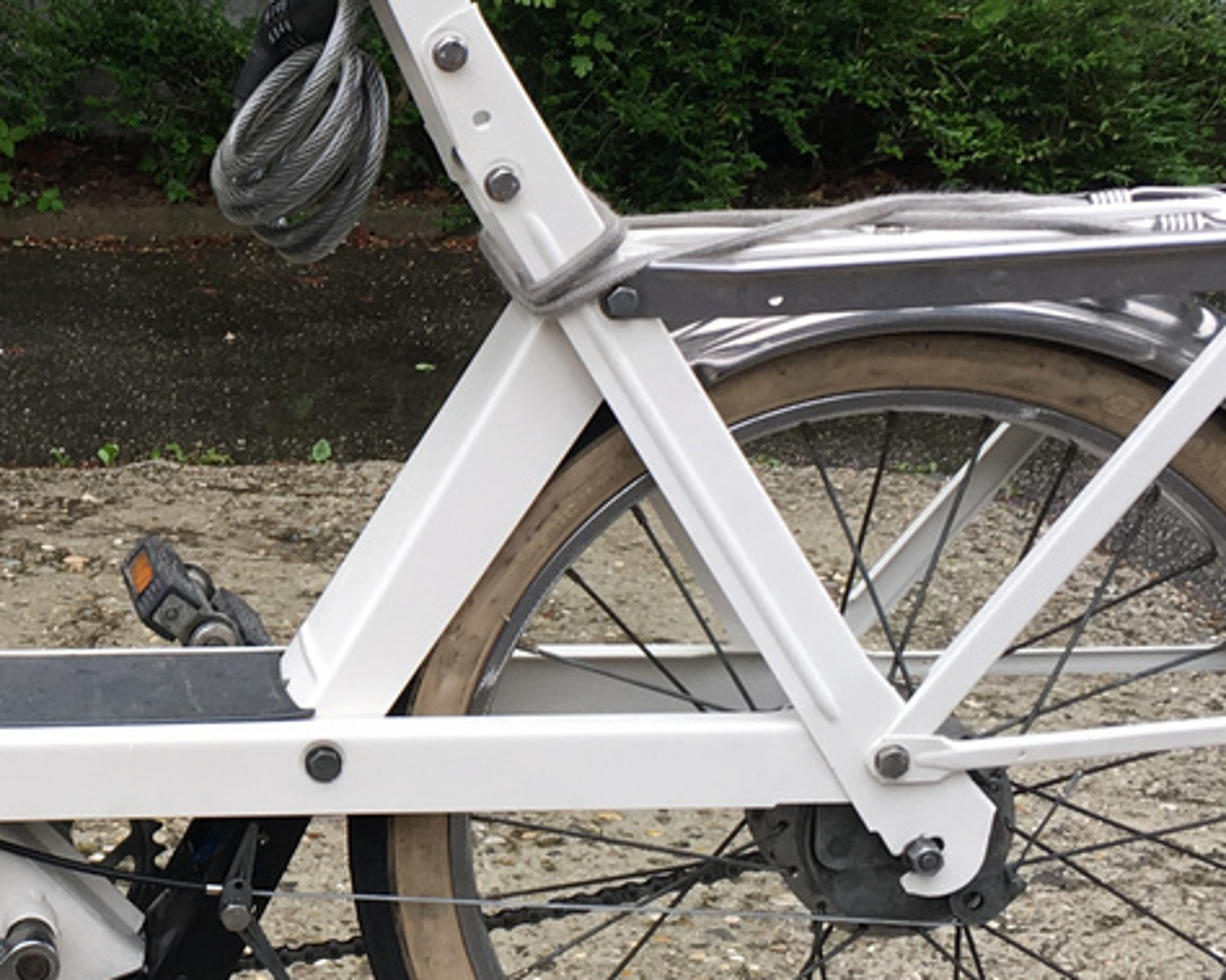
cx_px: -39
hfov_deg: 21.4
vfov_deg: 17.8
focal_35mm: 86
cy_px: 403
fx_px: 3120
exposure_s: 1/100
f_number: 2.2
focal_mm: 4.15
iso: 25
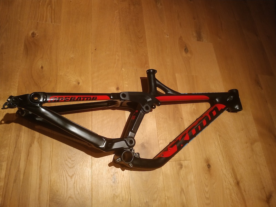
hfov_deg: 71.6
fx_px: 191
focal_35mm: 24
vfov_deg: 56.8
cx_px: 138
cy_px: 104
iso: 400
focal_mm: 3.94
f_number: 1.9
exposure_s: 1/25
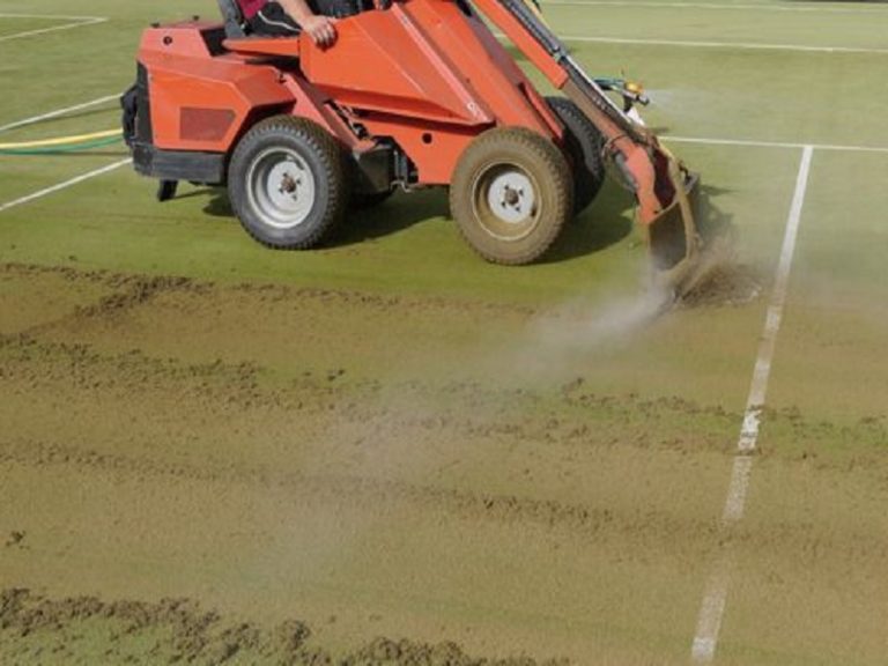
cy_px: 333
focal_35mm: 36
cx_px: 444
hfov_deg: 51.4
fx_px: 924
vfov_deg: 39.7
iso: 160
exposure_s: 1/320
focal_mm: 18
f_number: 8
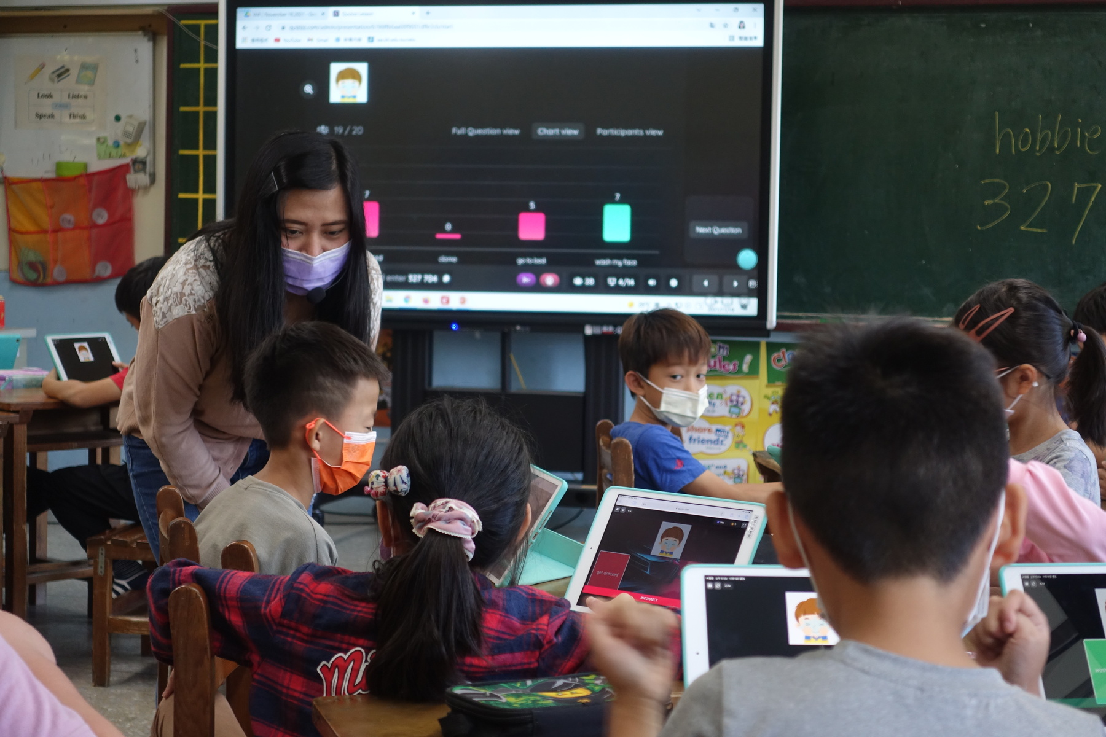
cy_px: 368
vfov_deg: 19.5
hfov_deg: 28.8
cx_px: 553
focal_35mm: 70
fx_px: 2150
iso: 400
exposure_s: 1/80
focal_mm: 25.7
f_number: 2.8
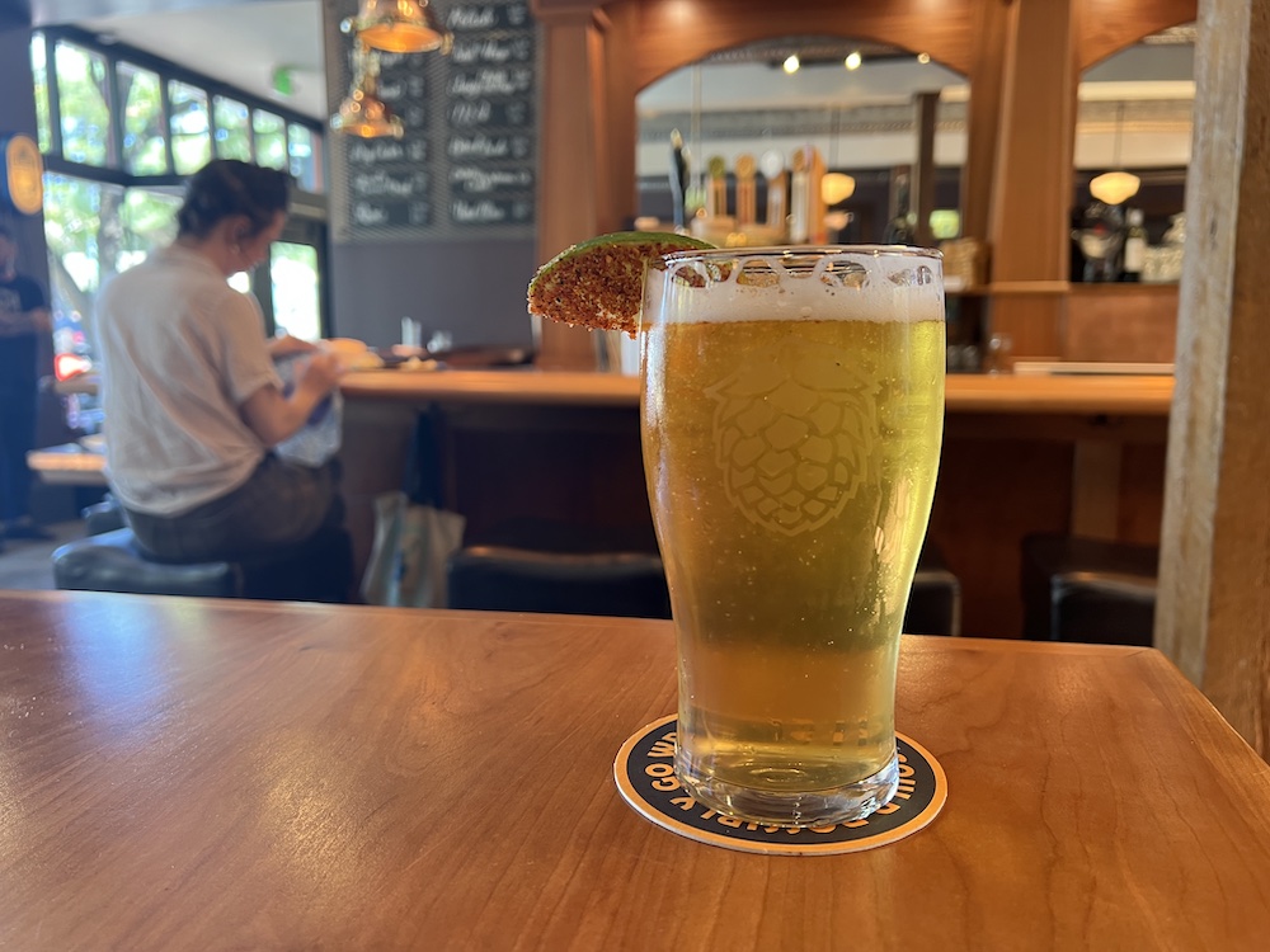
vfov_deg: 53.1
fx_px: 954
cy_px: 476
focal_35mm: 26
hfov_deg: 67.3
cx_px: 635
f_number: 1.5
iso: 100
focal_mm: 5.7
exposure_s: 1/60
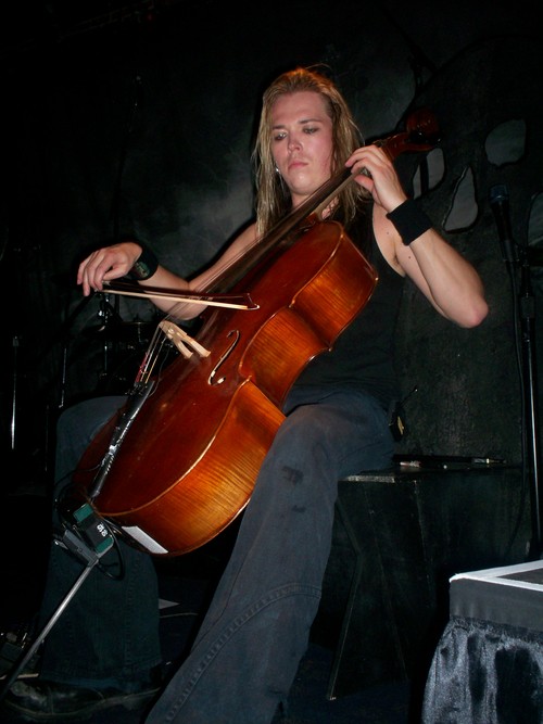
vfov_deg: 51.4
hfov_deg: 39.6
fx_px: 753
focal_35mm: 36
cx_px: 272
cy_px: 362
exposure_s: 1/60
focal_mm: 6
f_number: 4.5
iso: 140
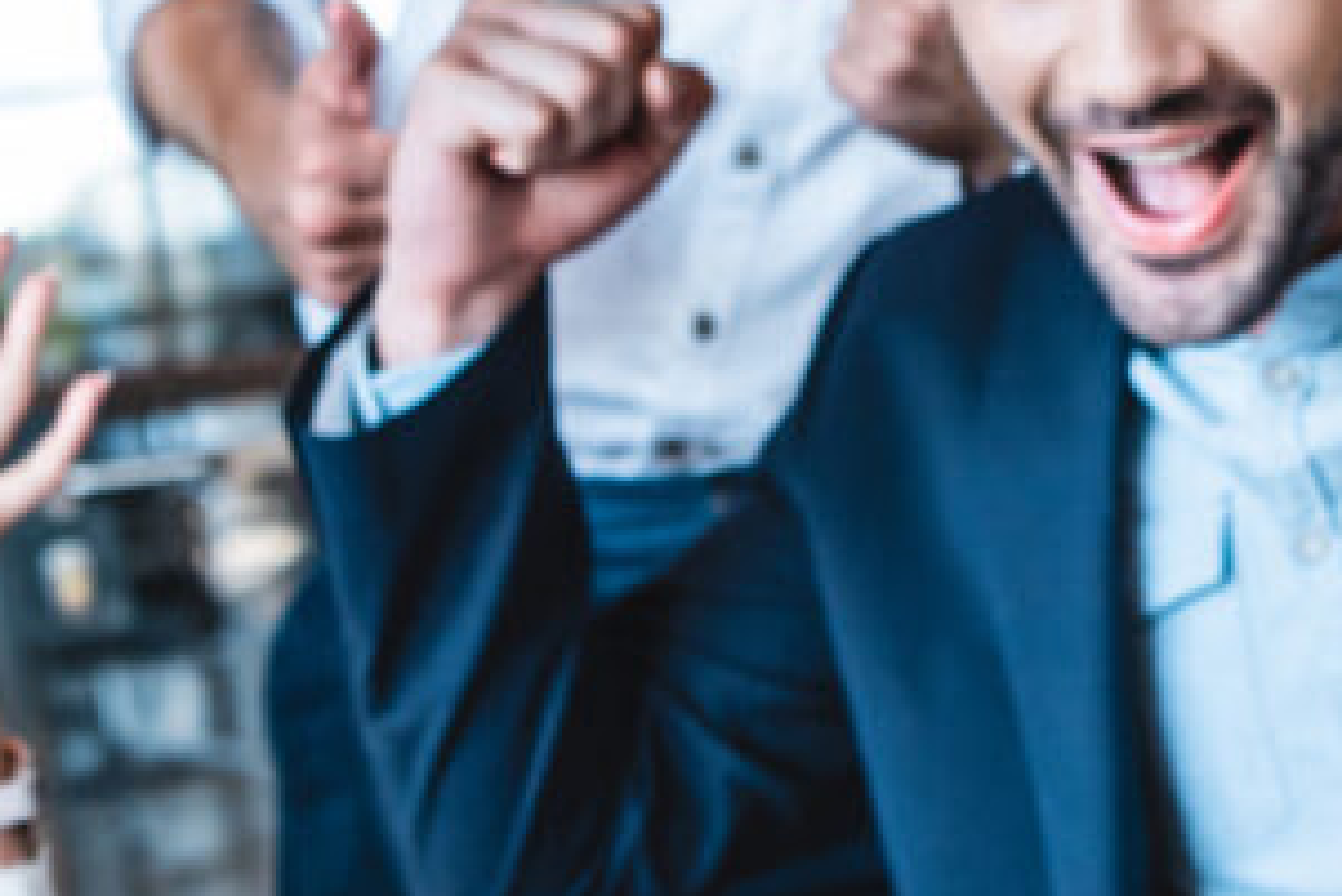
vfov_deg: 11.5
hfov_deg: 16.8
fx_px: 4438
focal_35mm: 119
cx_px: 1346
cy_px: 361
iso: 320
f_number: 3.5
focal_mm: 35
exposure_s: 1/250
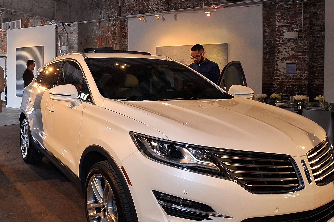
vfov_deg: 29.1
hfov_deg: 41.5
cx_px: 83
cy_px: 84
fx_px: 426
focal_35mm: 46
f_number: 6.3
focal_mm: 24
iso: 1000
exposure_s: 1/80
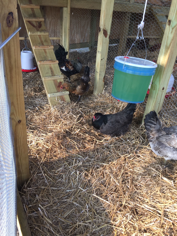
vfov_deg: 61.7
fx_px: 198
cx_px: 88
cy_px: 118
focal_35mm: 29
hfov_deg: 48.2
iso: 32
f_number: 2.2
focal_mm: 4.15
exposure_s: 1/120
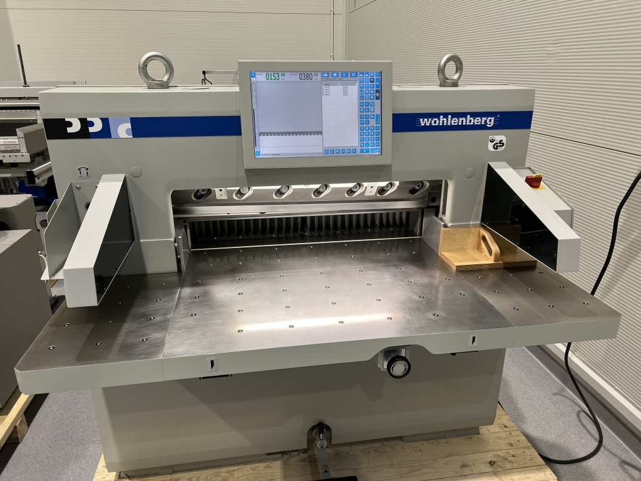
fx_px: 481
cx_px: 320
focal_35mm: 26
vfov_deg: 53.1
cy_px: 240
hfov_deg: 67.3
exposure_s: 1/100
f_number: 1.5
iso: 125
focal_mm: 5.7
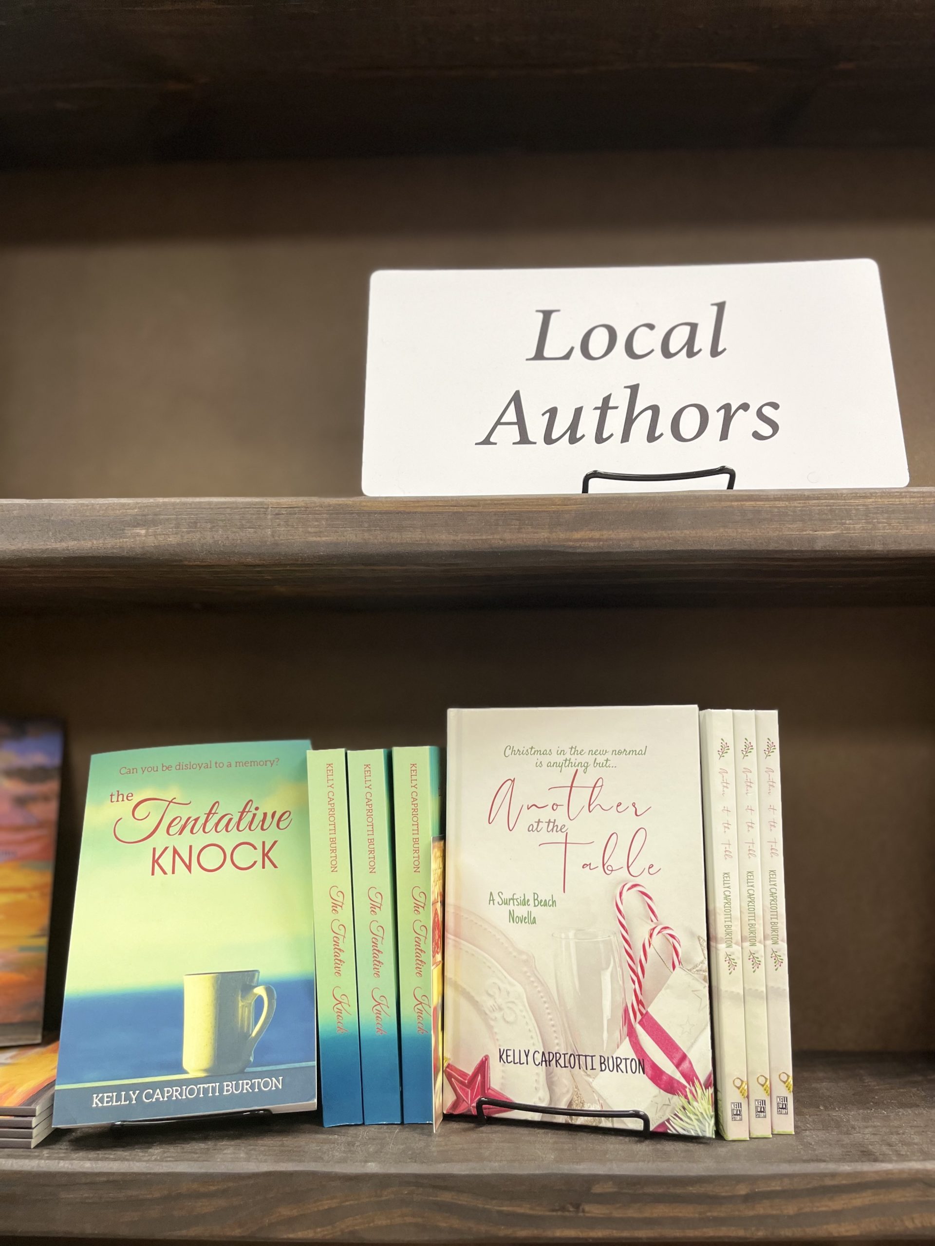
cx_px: 468
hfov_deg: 53.1
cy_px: 623
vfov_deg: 67.3
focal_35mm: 26
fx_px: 936
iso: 100
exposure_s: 1/120
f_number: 1.6
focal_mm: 5.1
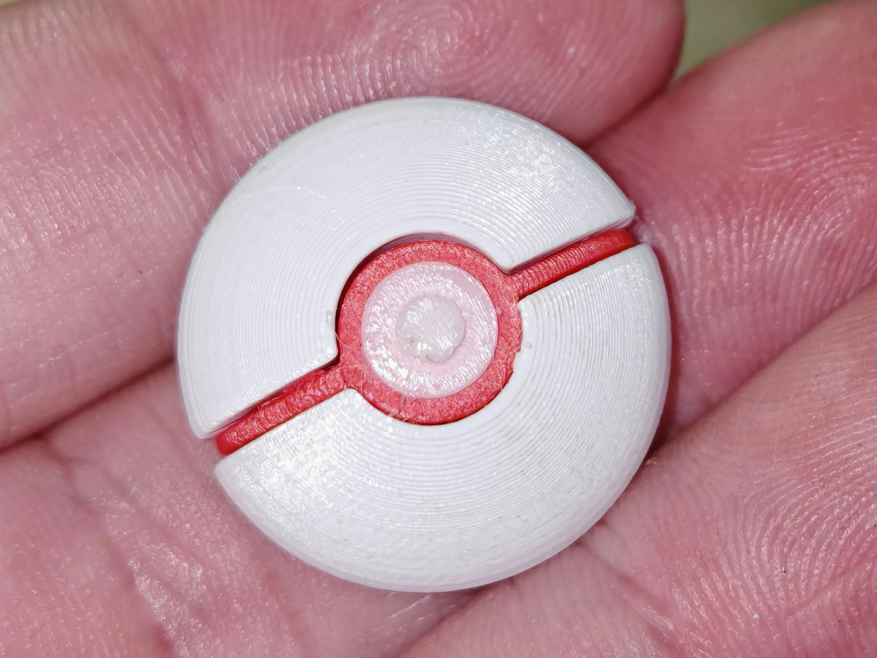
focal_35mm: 68
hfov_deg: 28.6
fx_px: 1723
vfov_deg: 21.6
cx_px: 438
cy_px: 329
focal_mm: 6.83
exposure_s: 1/100
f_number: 2
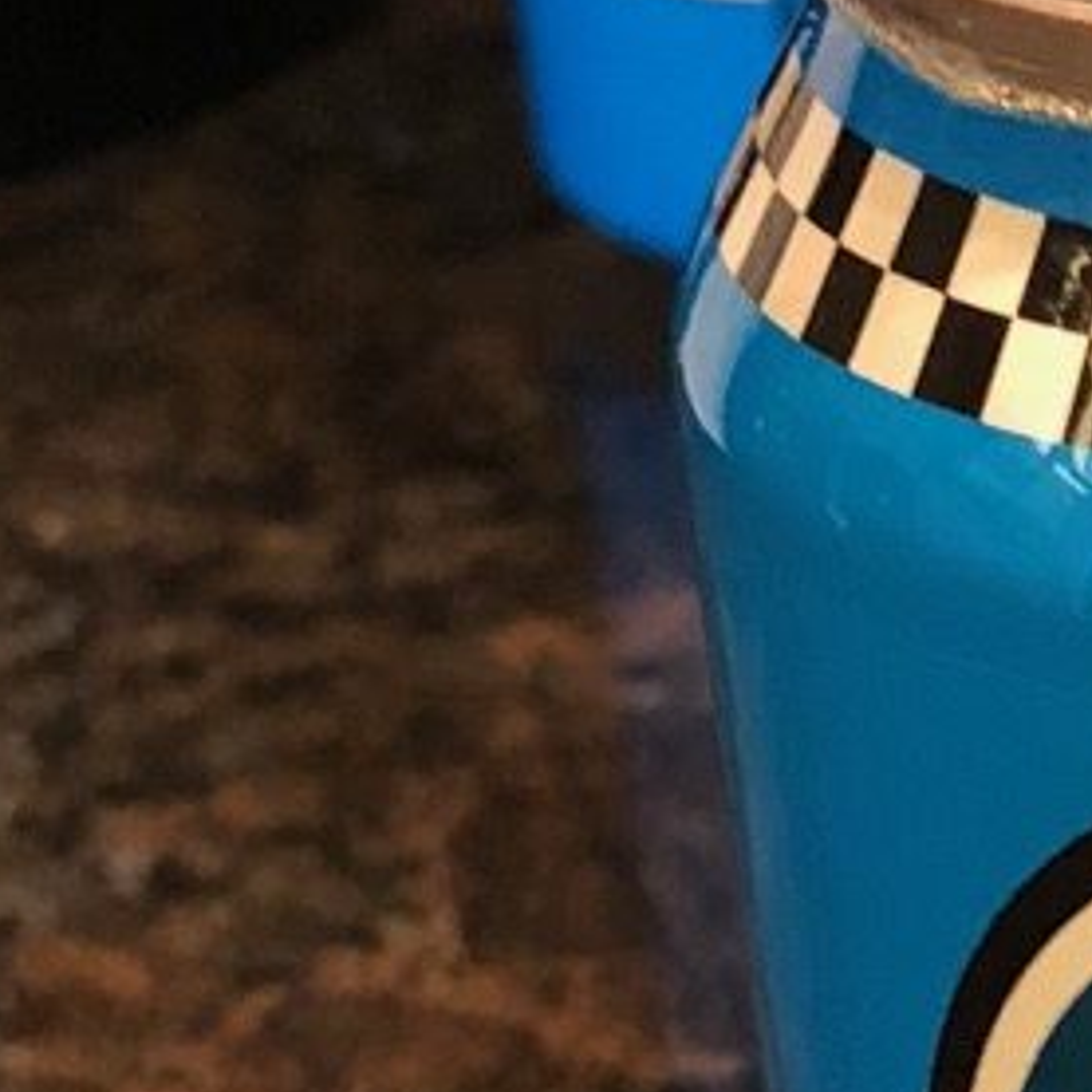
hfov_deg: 9.5
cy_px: 1498
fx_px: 6424
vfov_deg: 9.5
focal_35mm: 180
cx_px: 1604
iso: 80
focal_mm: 3.99
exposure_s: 1/8
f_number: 1.8
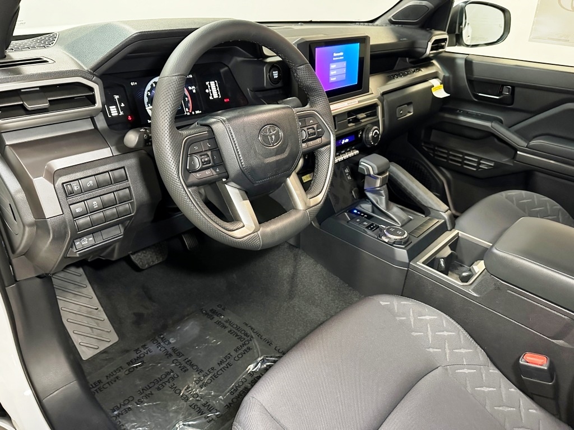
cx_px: 287
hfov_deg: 71.6
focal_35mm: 24
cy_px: 215
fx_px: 398
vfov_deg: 56.8
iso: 800
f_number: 1.78
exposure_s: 1/30
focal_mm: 6.86
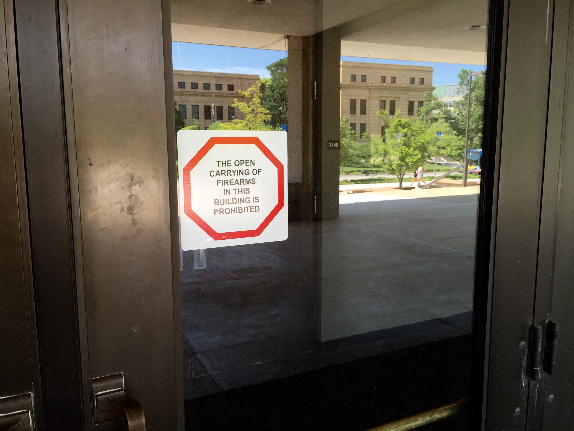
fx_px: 481
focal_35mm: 29
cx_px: 287
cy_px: 216
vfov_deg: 48.2
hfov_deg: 61.7
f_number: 2.2
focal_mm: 4.15
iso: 50
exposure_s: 1/120
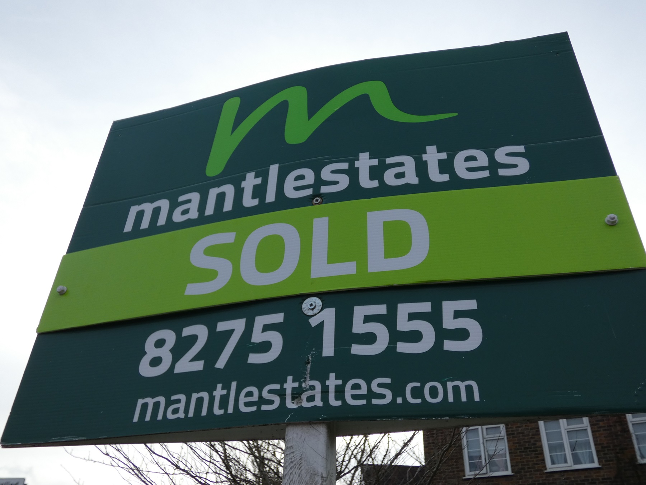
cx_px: 323
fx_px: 560
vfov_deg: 46.8
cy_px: 242
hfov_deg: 60.0
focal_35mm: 30
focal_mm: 5.3
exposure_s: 1/500
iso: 80
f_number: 3.3
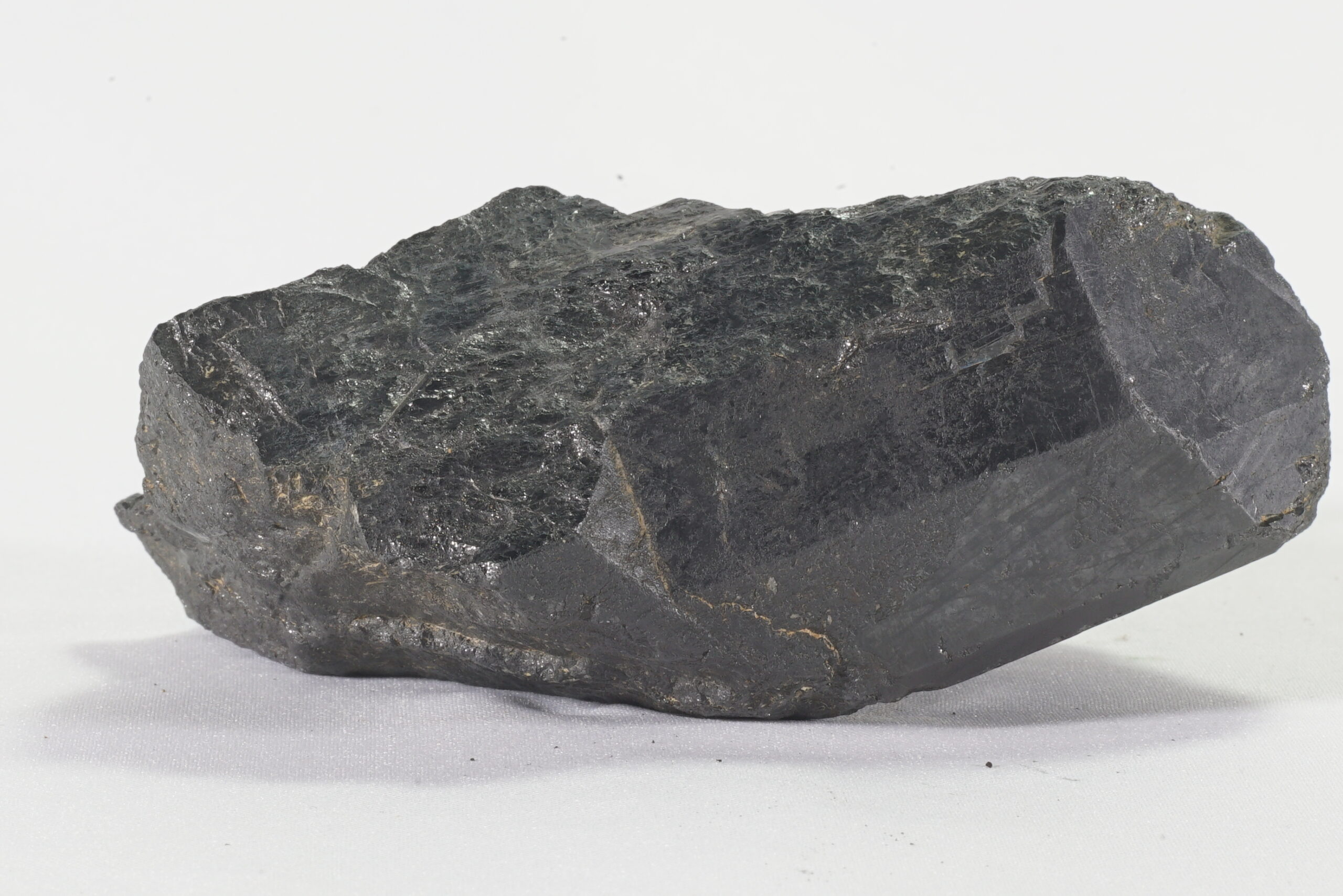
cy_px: 448
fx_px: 5598
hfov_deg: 13.7
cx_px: 672
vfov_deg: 9.2
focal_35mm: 150
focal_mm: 100
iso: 400
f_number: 32
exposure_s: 1.3
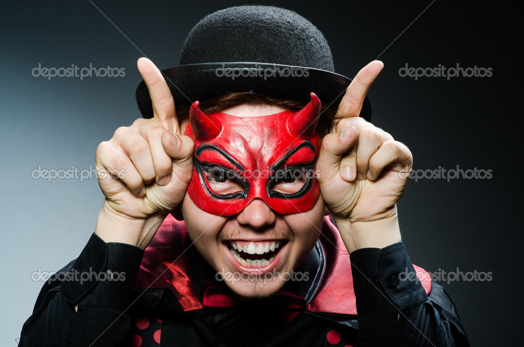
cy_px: 174
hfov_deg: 16.1
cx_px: 262
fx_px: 1852
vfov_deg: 10.7
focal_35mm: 128
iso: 100
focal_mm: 85
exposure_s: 1/200
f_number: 7.1
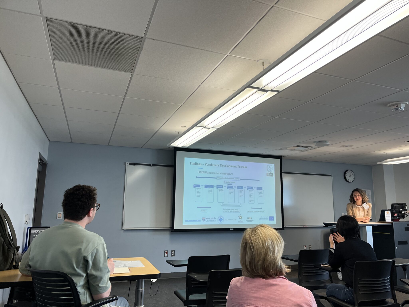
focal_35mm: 26
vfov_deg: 53.1
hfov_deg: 67.3
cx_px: 204
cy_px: 154
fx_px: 307
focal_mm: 5.1
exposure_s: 1/120
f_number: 1.6
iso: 100
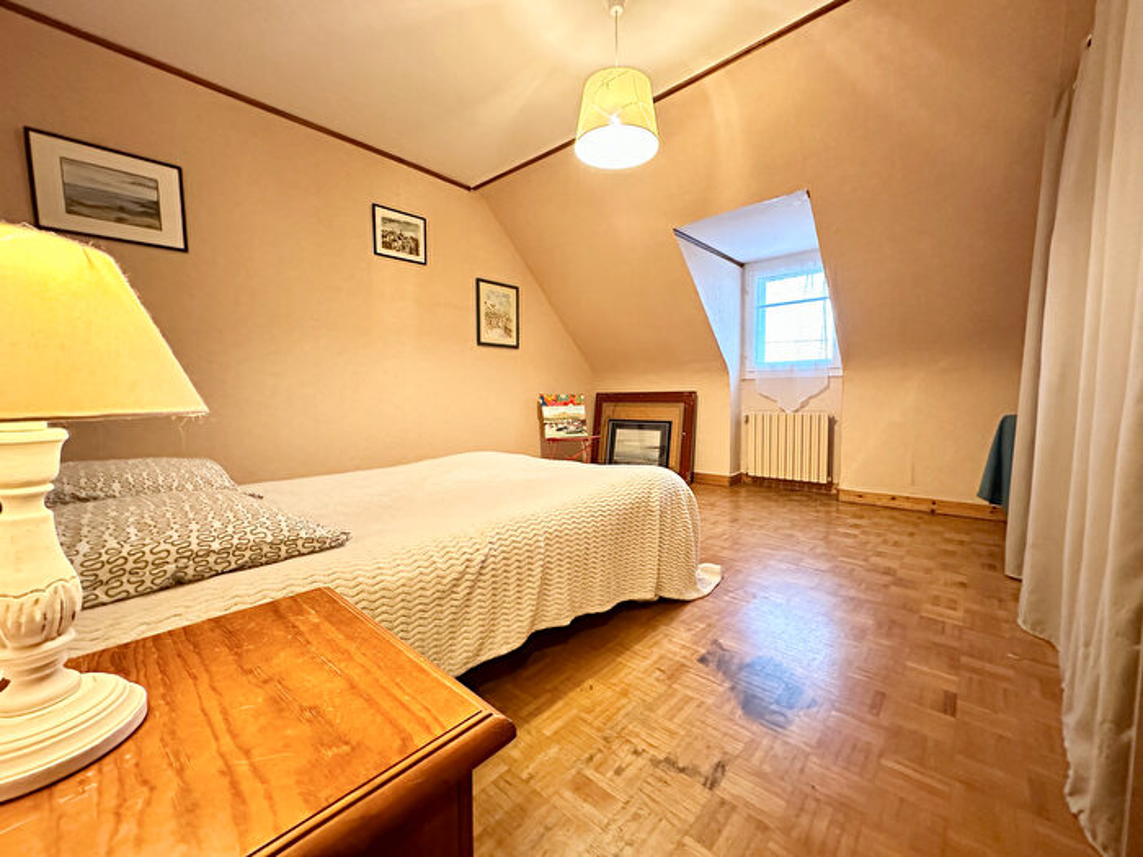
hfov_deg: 102.1
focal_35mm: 14
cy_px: 428
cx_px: 572
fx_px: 462
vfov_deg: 85.7
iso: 1000
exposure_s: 1/34
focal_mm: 2.22
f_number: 2.2
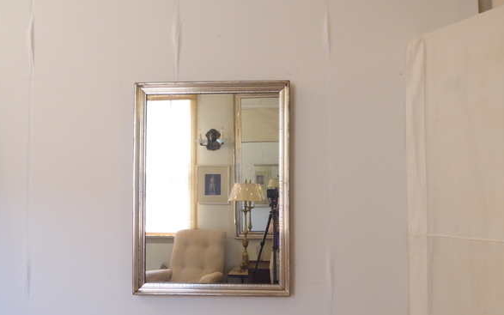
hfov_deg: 70.4
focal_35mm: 26
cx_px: 252
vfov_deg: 47.4
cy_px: 185
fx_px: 357
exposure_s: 1/6
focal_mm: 4.3
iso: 400
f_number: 6.3
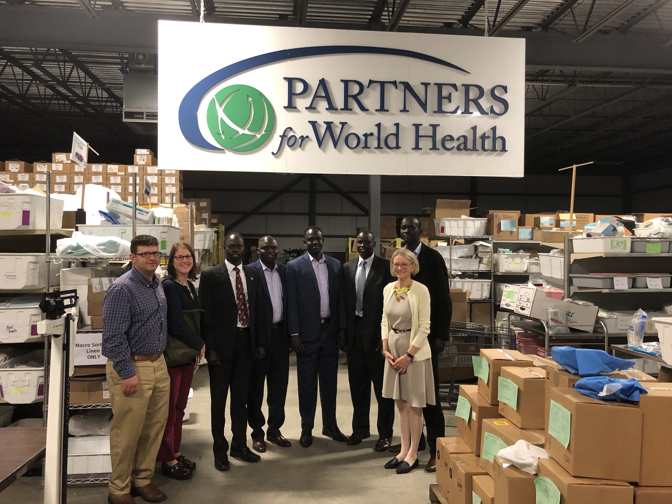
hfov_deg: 63.4
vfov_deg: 49.7
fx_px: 544
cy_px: 252
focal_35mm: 28
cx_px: 336
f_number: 1.8
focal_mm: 3.99
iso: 100
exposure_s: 1/15
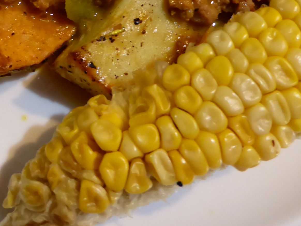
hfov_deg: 34.6
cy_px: -12
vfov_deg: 25.0
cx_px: 99
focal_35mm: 55
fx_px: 478
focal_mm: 4.3
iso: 400
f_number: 3.3
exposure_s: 1/15
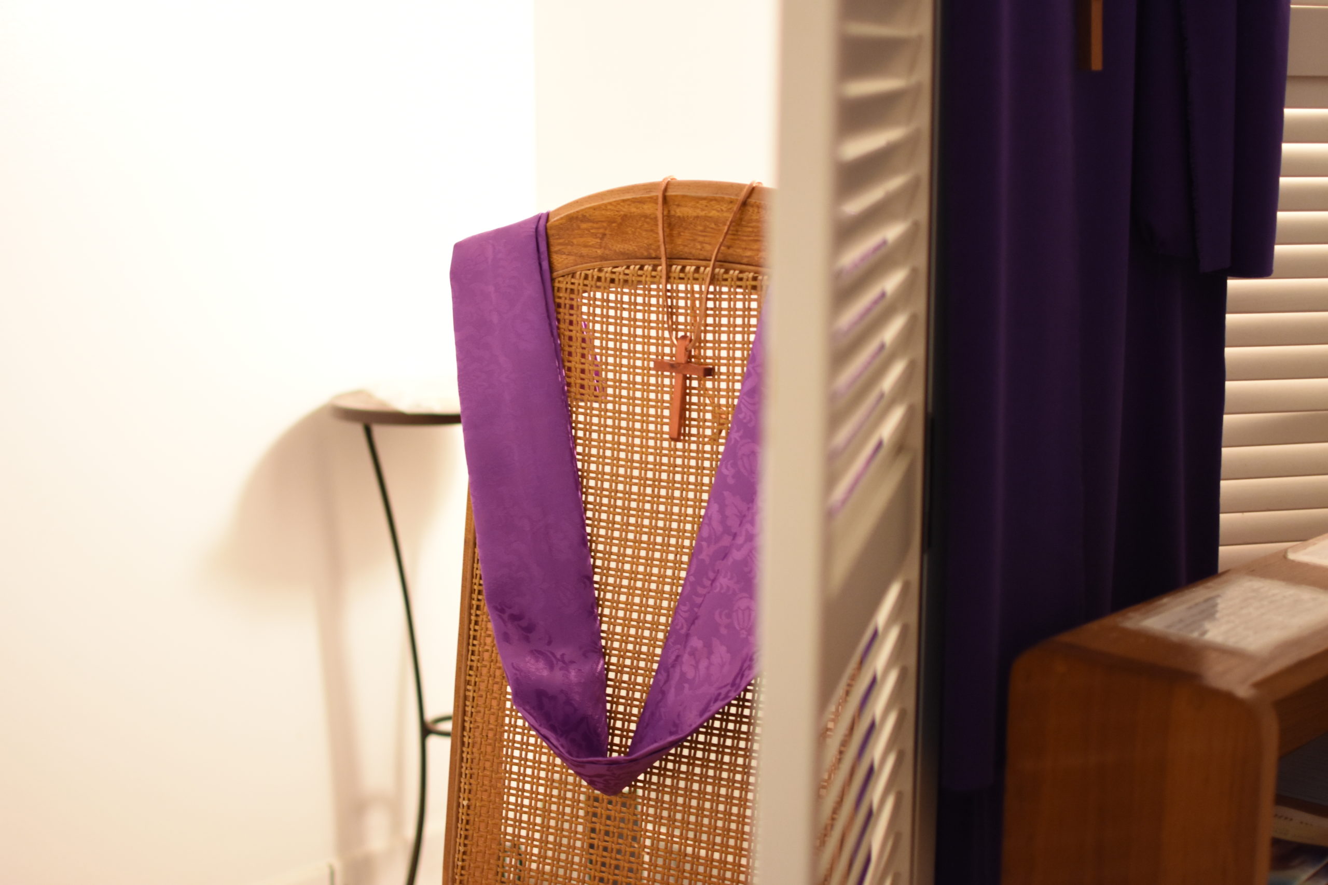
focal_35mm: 52
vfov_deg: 25.8
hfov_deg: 37.8
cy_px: 442
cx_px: 664
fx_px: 1937
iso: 1250
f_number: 1.8
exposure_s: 1/13
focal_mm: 35
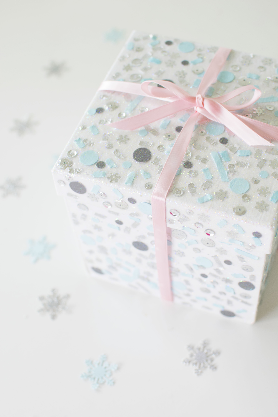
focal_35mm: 52
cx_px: 139
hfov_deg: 25.8
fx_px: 608
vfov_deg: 37.9
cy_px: 208
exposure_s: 1/50
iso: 200
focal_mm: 35
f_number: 3.5
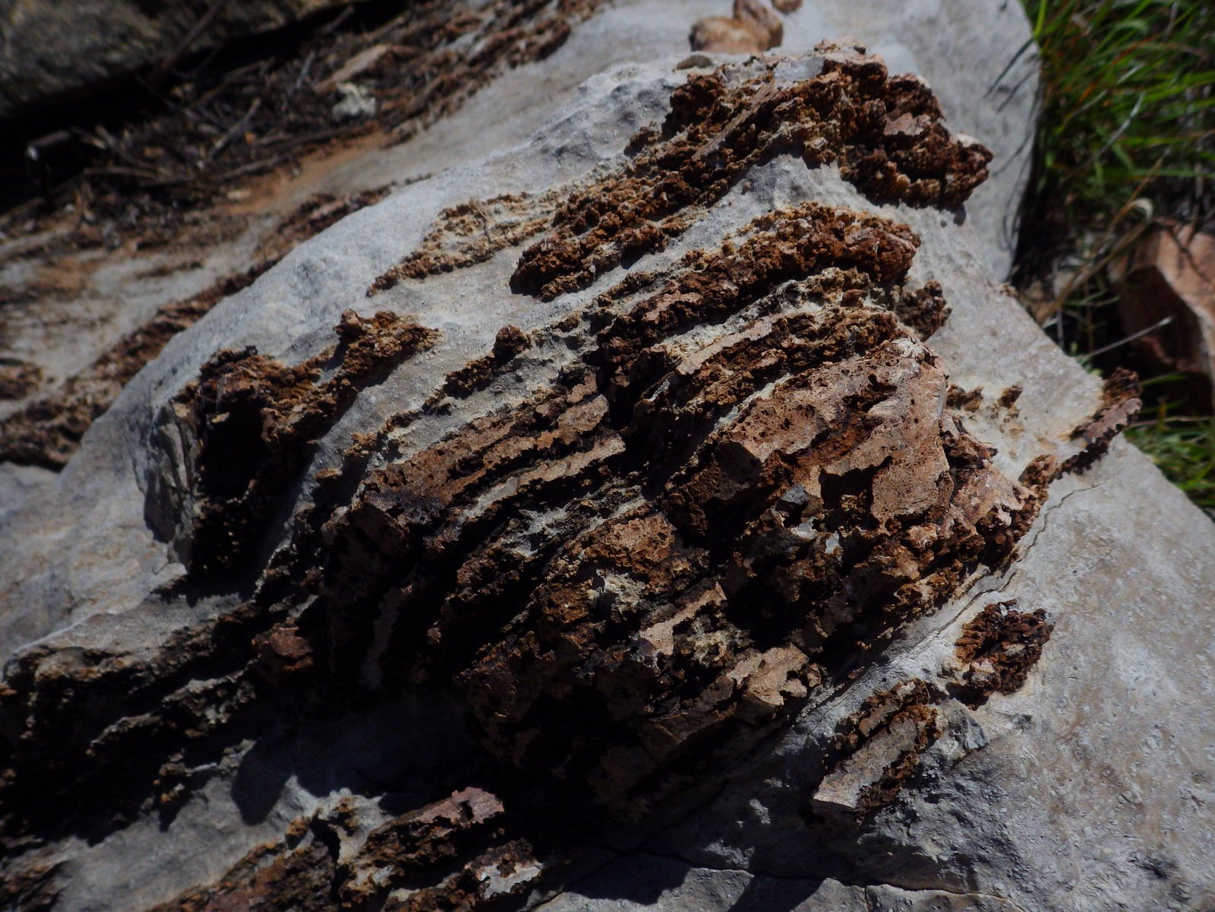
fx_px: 877
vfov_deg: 54.9
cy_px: 456
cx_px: 608
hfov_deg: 69.4
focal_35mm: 25
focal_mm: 4.5
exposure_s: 1/1250
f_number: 7.9
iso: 250
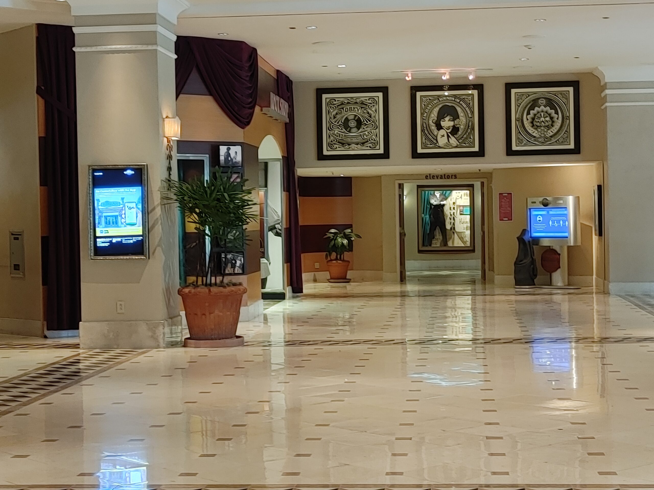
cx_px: 327
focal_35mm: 67
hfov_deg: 29.0
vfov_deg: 21.9
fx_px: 1266
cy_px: 245
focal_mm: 5.58
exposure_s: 1/24
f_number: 1.8
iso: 250
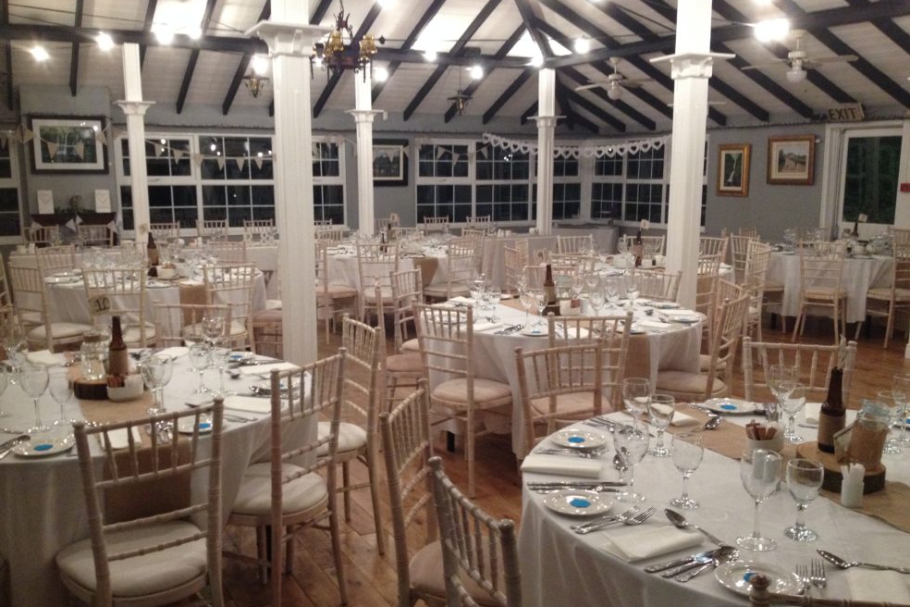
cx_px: 449
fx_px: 935
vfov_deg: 35.9
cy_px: 336
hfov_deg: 51.9
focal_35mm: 37
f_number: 2.4
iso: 250
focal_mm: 4.28
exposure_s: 1/20
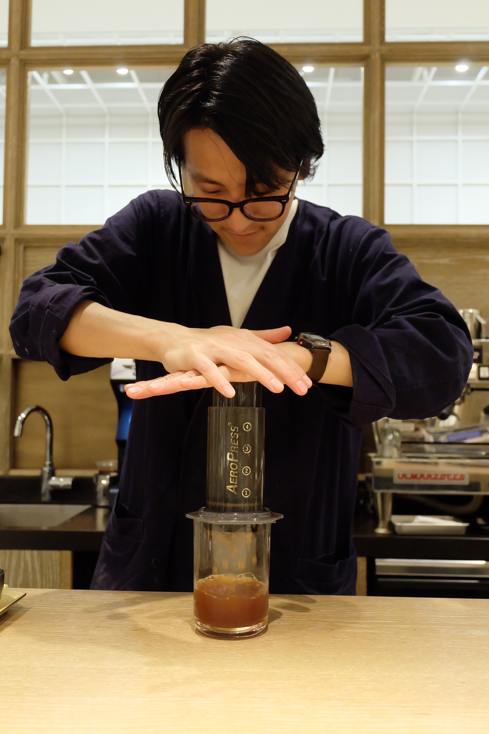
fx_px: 713
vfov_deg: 54.4
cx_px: 244
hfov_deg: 37.9
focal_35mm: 35
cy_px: 367
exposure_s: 1/125
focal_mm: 23.2
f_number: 4.2
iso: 5000
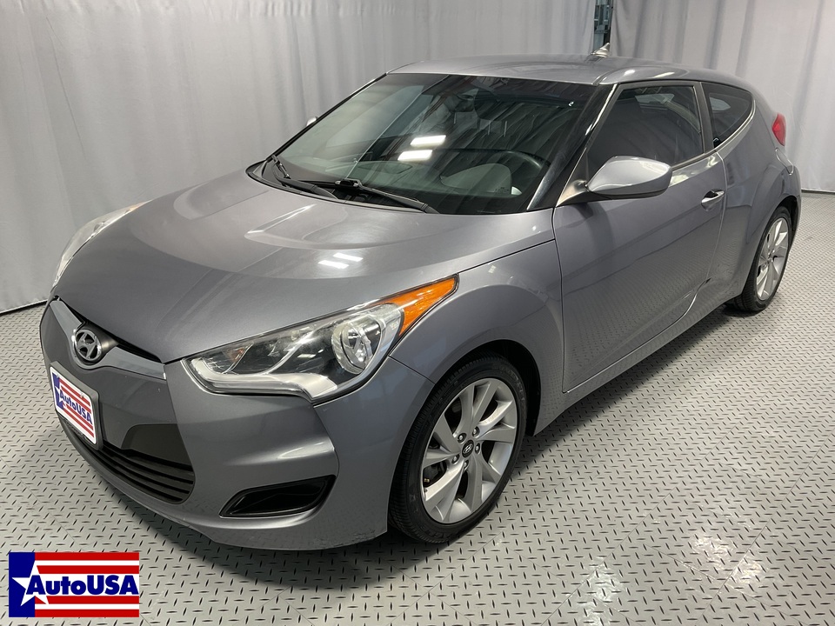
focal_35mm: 29
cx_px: 418
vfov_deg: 48.2
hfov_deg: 61.7
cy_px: 313
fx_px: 700
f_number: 1.8
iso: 50
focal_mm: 3
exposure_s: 1/120
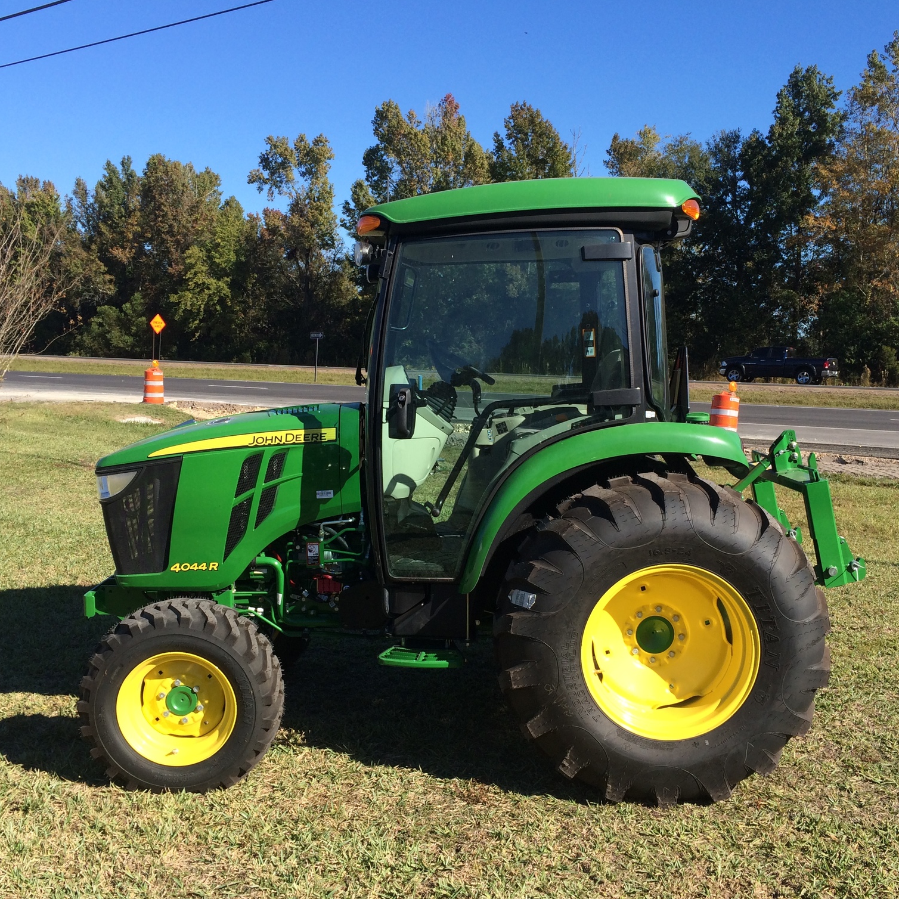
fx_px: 1058
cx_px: 449
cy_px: 457
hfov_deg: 46.0
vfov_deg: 46.0
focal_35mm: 36
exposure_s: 1/1414
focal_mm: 4.12
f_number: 2.2
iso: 32
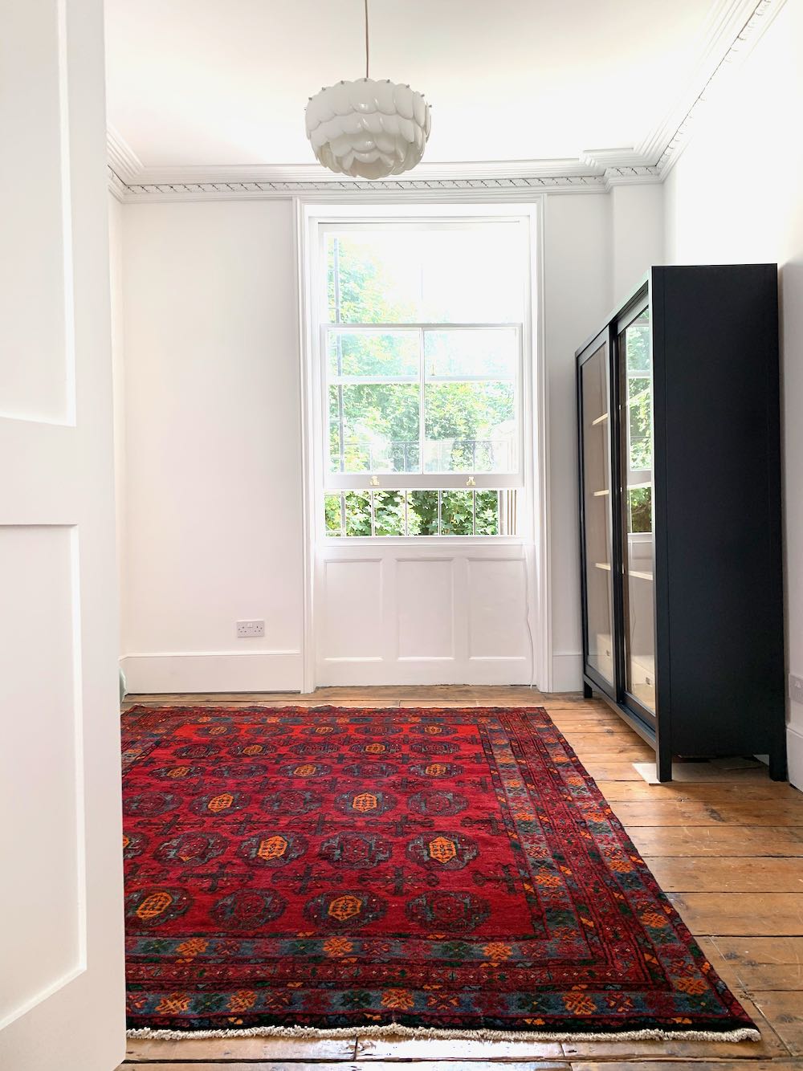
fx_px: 804
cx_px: 402
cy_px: 536
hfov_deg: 53.0
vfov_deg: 67.3
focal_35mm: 26
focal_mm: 4.25
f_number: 1.8
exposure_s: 1/121
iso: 40
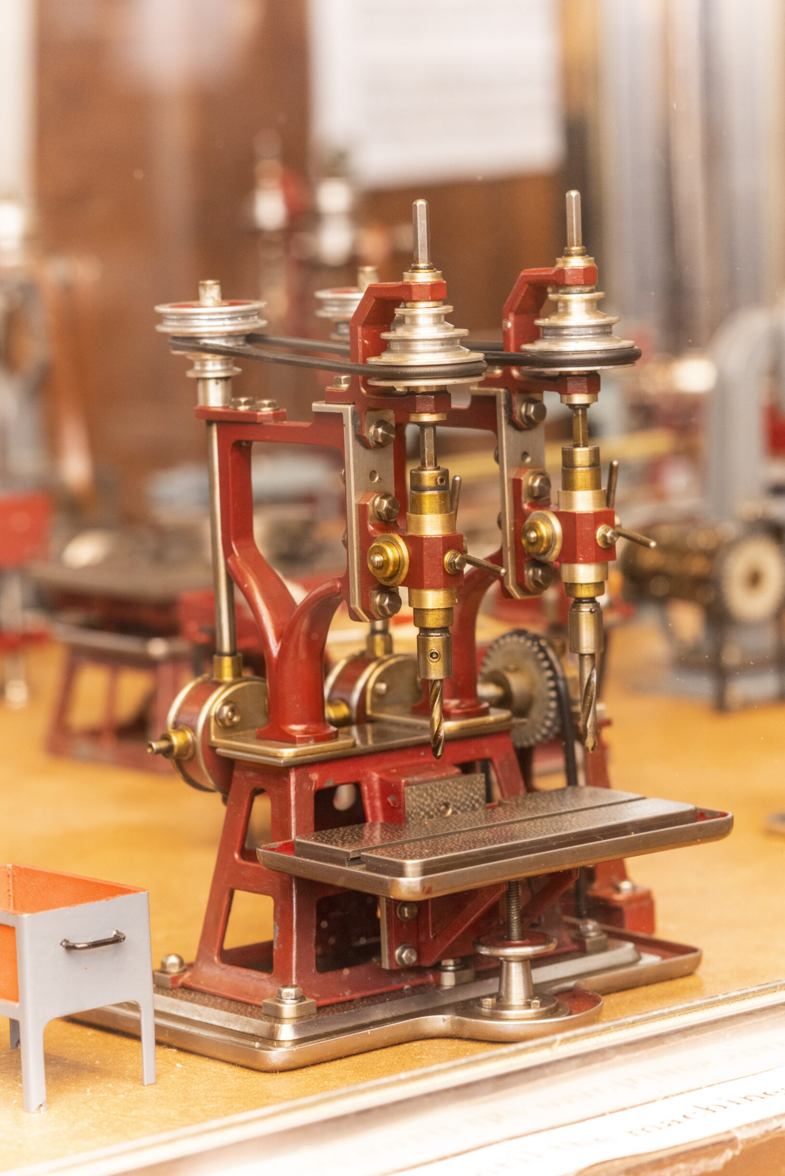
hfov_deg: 12.5
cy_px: 562
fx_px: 3595
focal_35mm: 110
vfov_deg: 18.6
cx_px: 400
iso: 800
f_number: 8
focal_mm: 105
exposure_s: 1/125
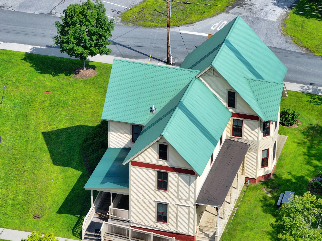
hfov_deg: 11.9
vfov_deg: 8.9
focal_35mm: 166
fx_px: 1544
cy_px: 120
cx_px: 161
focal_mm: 30.71
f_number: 3.4
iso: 100
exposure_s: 1/400
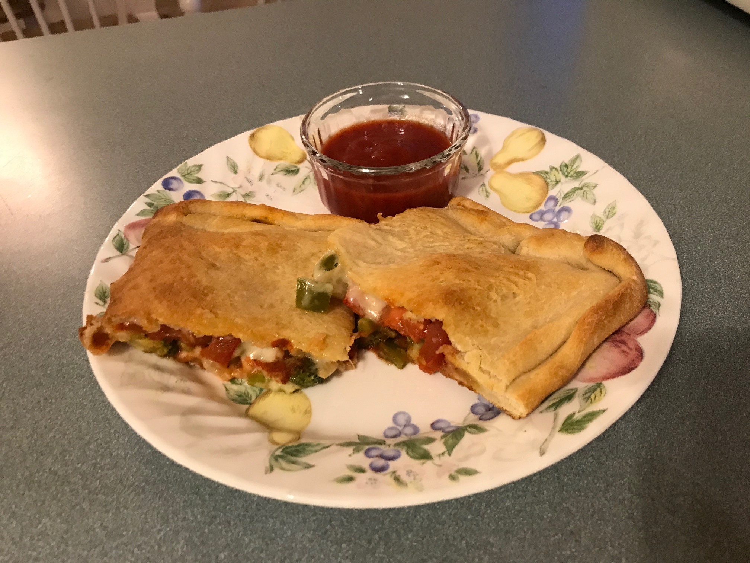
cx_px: 375
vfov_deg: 49.7
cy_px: 282
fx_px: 607
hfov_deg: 63.4
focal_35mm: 28
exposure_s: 1/15
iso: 64
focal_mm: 3.99
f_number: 1.8
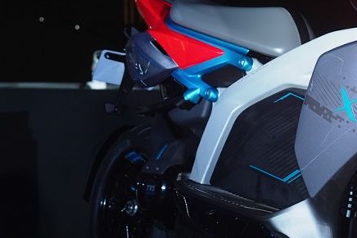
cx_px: 349
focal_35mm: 99
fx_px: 982
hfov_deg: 20.0
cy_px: 69
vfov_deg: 13.8
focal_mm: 32
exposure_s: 1/160
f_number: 4
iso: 400
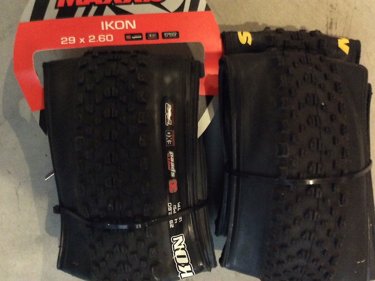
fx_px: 346
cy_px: 140
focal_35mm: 32
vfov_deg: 44.1
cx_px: 188
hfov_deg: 56.9
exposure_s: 1/15
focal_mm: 3.3
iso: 800
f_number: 2.4
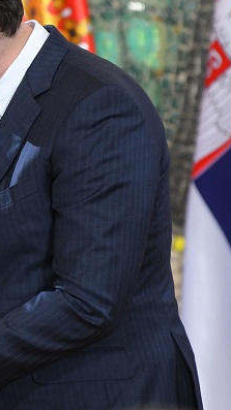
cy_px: 181
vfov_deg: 5.5
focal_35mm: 396
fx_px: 4317
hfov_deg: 3.1
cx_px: -140
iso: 1250
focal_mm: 200
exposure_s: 1/400
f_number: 4
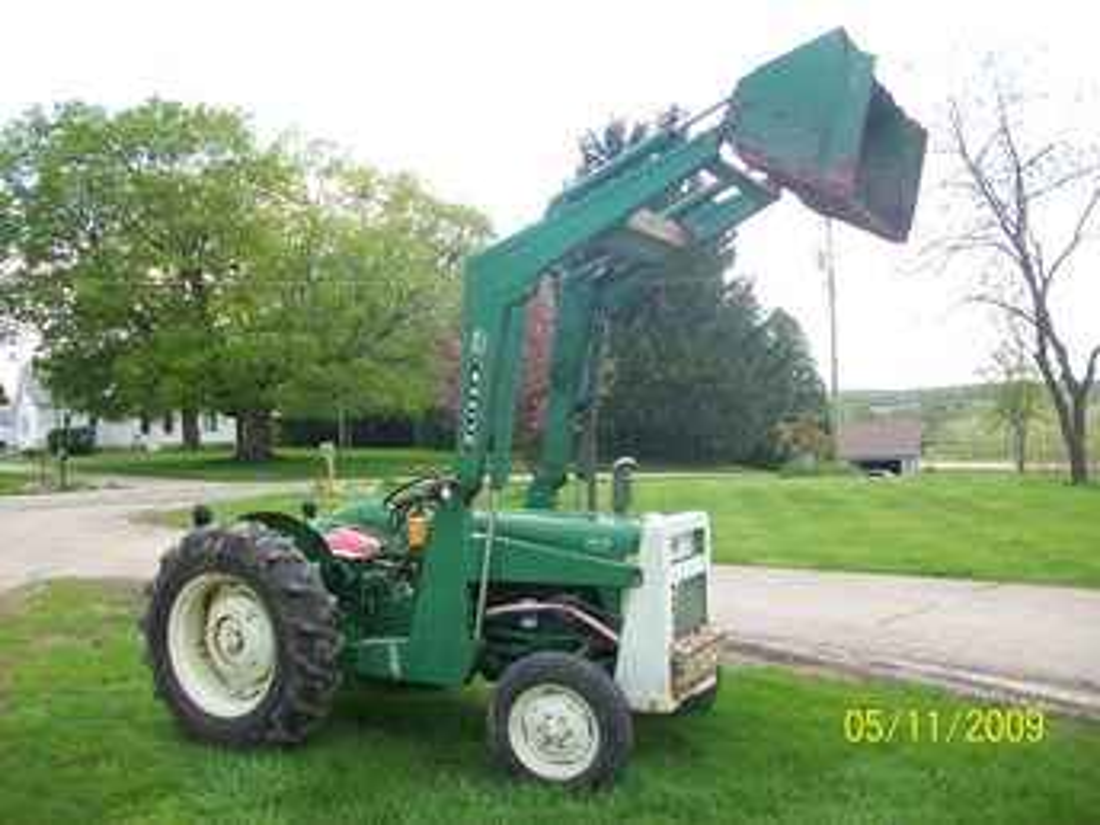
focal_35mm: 34
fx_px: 1080
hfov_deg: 54.0
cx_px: 550
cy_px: 412
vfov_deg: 41.8
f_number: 2.8
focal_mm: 5.7
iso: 80
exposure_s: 1/366
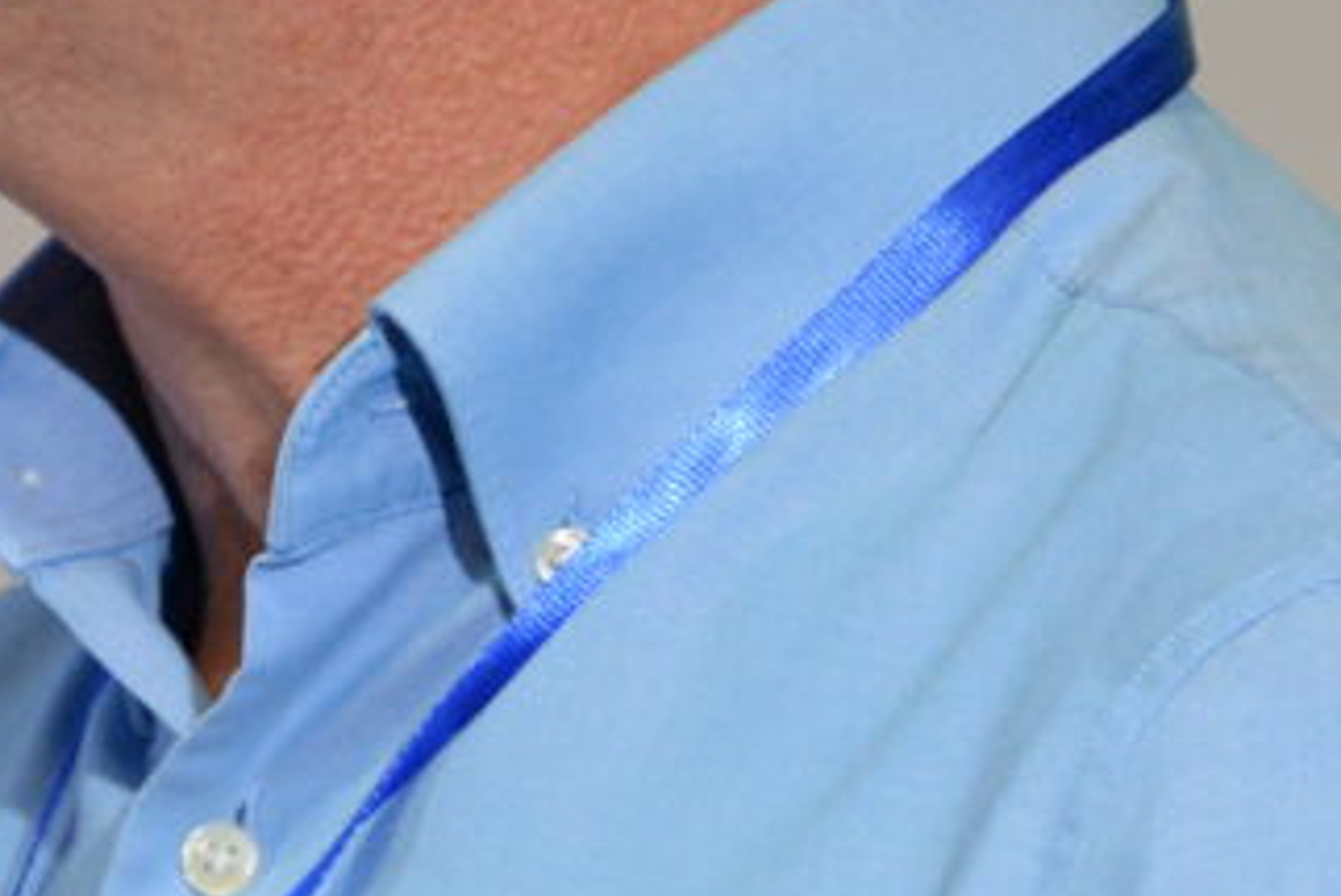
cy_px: -344
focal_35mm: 987
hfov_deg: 2.1
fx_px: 36780
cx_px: -791
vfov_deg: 1.4
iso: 800
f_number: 4
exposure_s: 1/80
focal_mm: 155
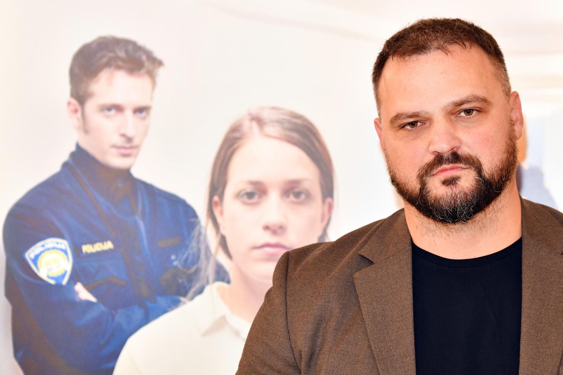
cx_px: 282
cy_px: 188
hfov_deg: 18.3
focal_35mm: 112
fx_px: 1751
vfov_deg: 12.2
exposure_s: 1/60
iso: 1600
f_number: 5
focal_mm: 112
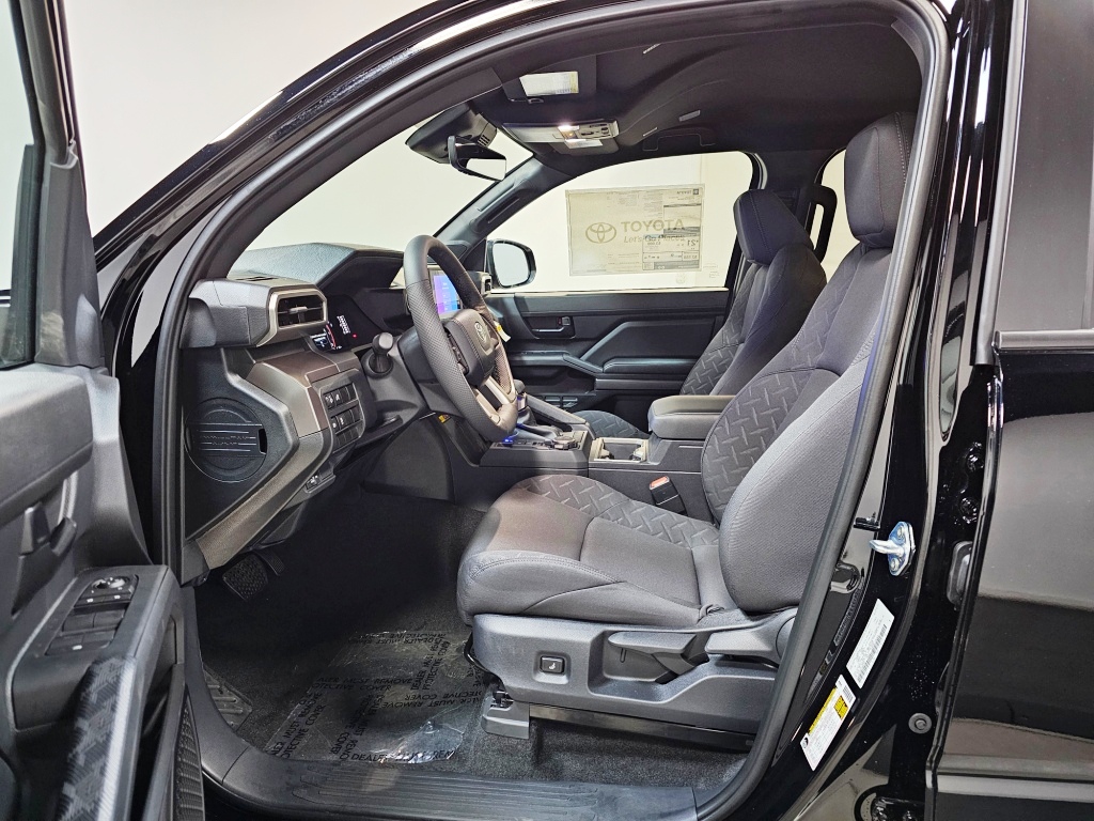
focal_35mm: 23
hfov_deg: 73.9
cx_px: 547
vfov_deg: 58.9
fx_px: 727
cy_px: 410
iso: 640
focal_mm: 6.3
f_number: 1.7
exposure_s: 1/24
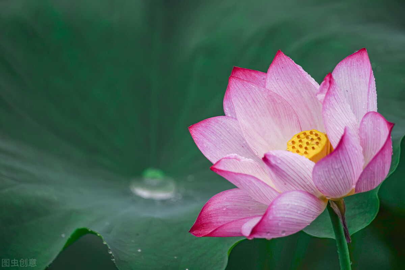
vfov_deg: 3.4
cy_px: 135
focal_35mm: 400
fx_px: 4500
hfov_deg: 5.2
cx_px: 202
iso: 800
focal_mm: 400
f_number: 5.6
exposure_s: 1/320
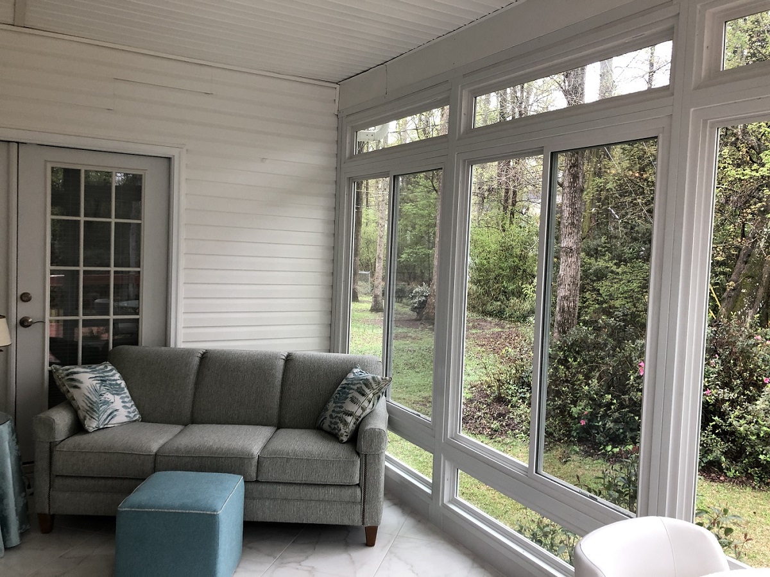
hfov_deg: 63.4
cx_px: 385
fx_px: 623
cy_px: 288
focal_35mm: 28
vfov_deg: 49.7
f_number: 1.8
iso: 40
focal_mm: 3.99
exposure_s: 1/20
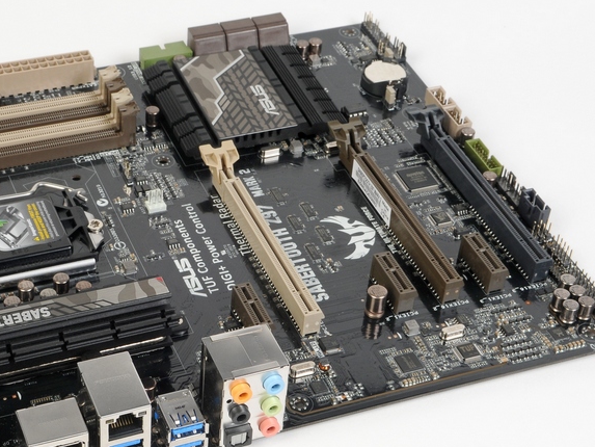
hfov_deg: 25.2
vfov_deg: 19.1
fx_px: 1324
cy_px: 273
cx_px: 198
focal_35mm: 77
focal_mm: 34
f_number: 16
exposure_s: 1/100
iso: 200
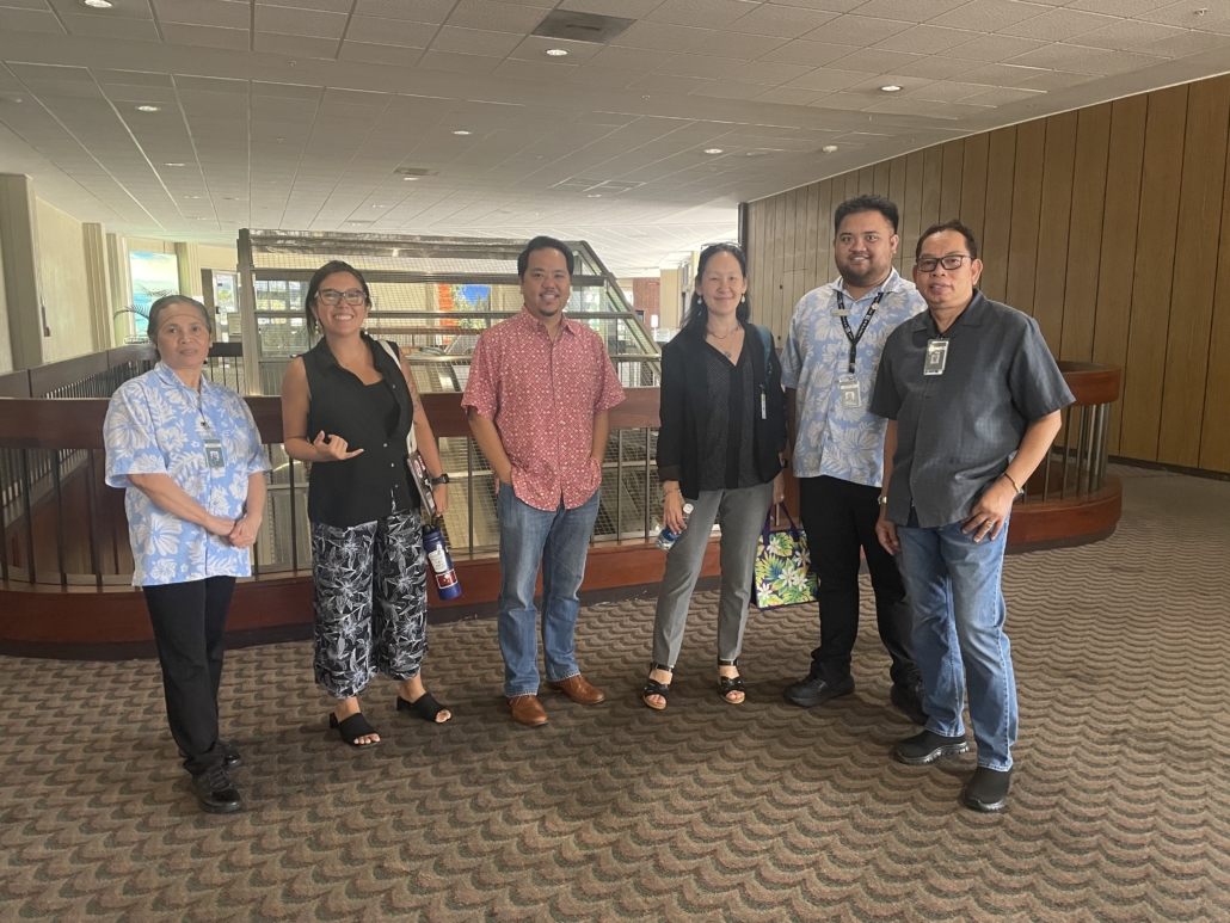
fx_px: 924
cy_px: 462
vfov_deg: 53.1
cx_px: 615
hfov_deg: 67.3
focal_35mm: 26
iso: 400
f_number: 1.6
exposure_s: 1/60
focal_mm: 4.2
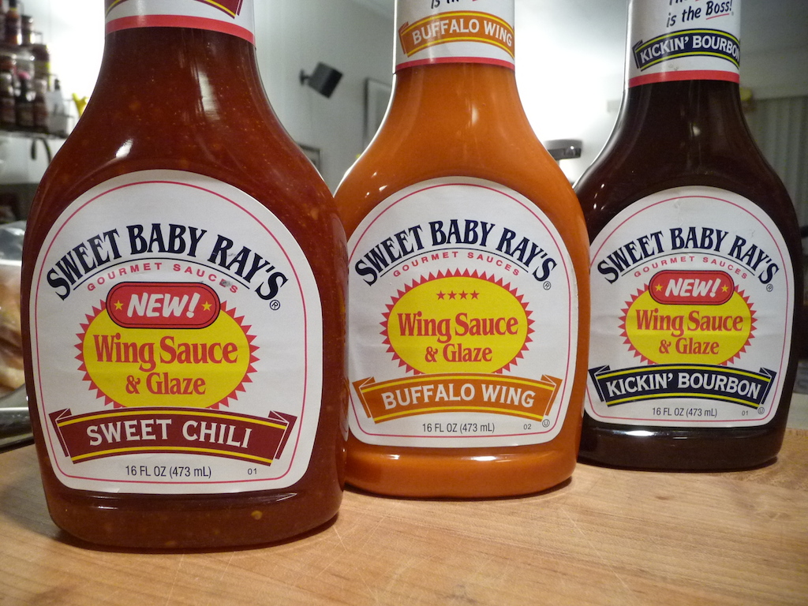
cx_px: 404
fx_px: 654
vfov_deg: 49.7
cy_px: 303
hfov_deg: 63.4
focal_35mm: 28
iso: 400
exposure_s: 1/13
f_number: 3.3
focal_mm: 4.7
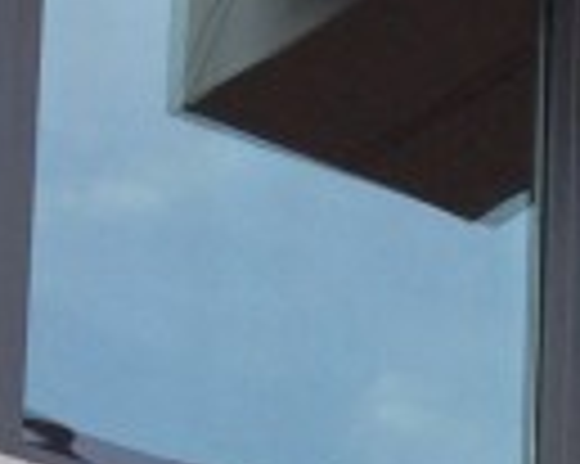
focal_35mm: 256
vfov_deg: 5.7
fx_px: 4391
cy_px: 1356
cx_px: 1394
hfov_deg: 7.1
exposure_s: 1/204
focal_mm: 4.12
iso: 50
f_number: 2.4
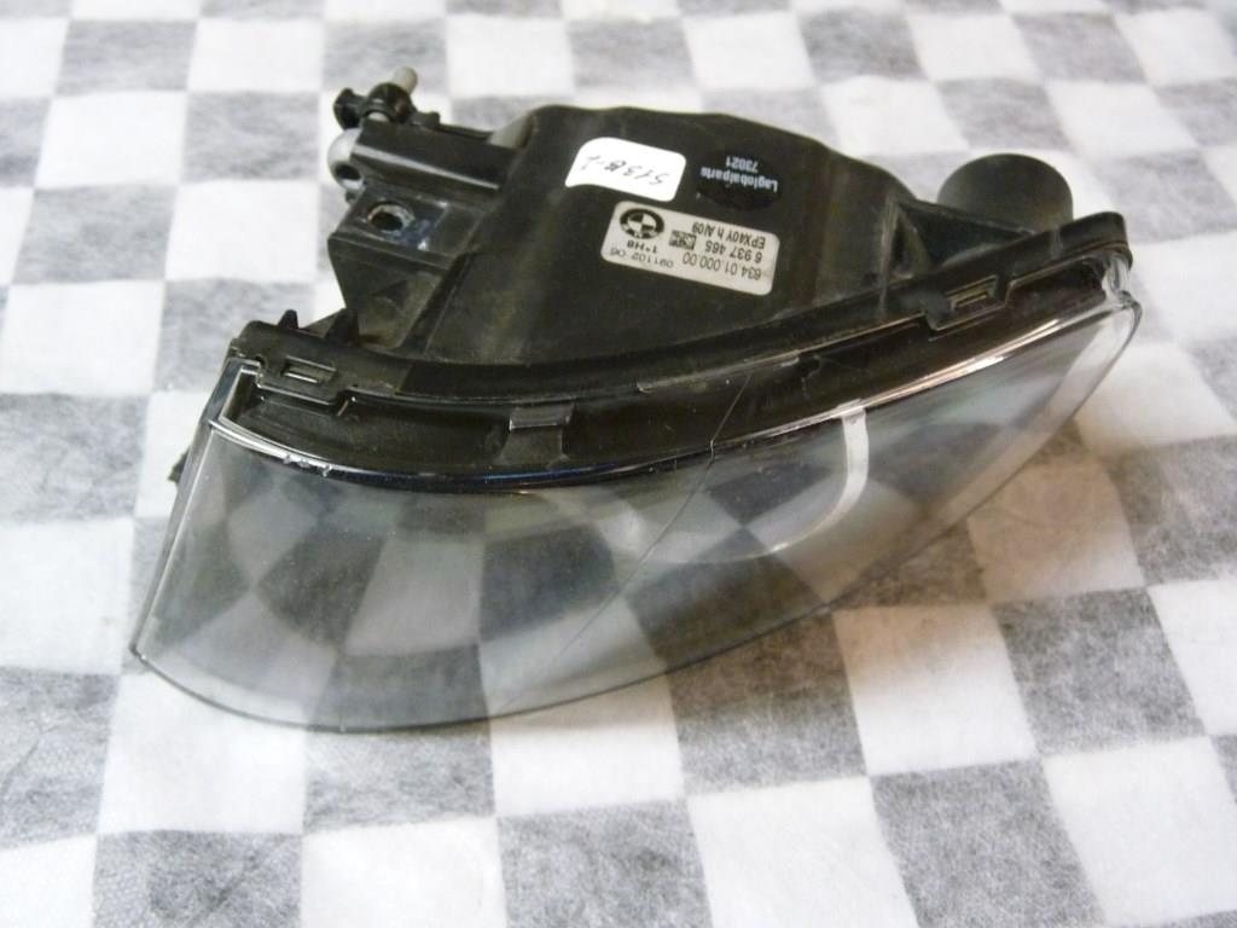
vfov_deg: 42.9
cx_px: 618
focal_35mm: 33
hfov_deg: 55.4
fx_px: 1179
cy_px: 464
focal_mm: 5
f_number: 3.4
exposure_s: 1/25
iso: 400
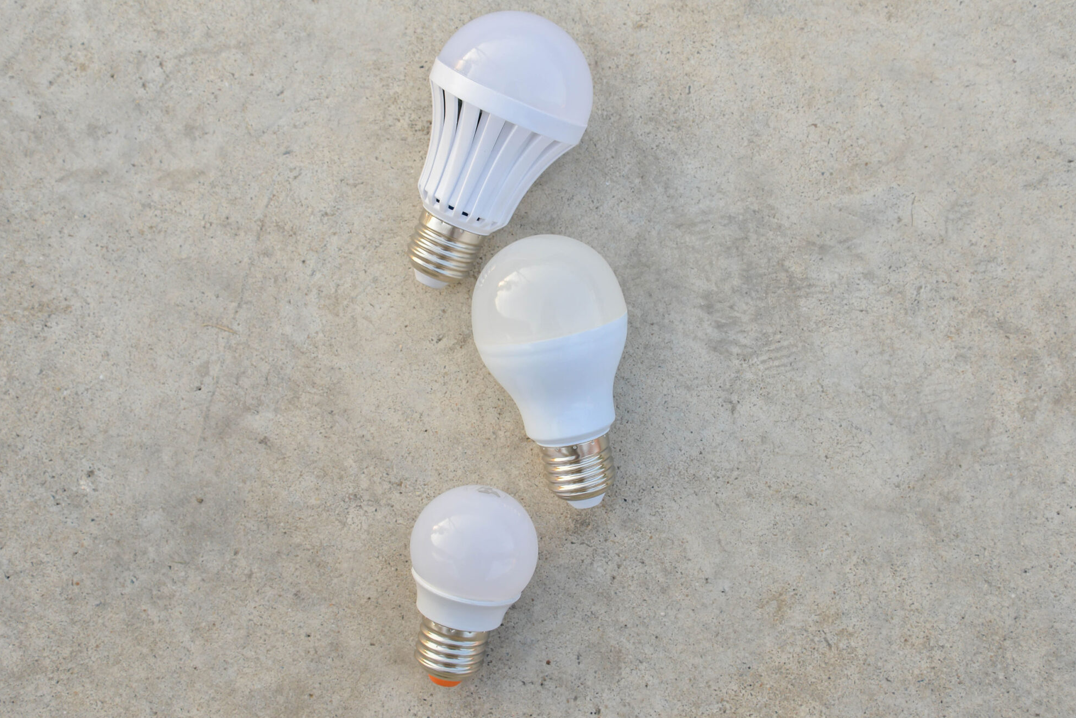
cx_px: 545
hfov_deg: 39.6
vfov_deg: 27.0
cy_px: 352
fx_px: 1495
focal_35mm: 50
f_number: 7.1
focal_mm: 48
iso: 400
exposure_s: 1/60
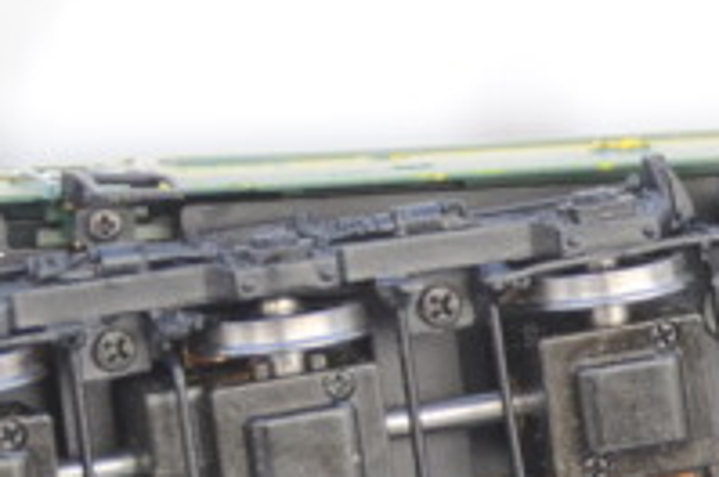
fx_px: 9551
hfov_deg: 4.3
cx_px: 968
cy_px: 304
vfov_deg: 2.9
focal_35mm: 479
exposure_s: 1/250
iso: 500
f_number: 4.8
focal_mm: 62
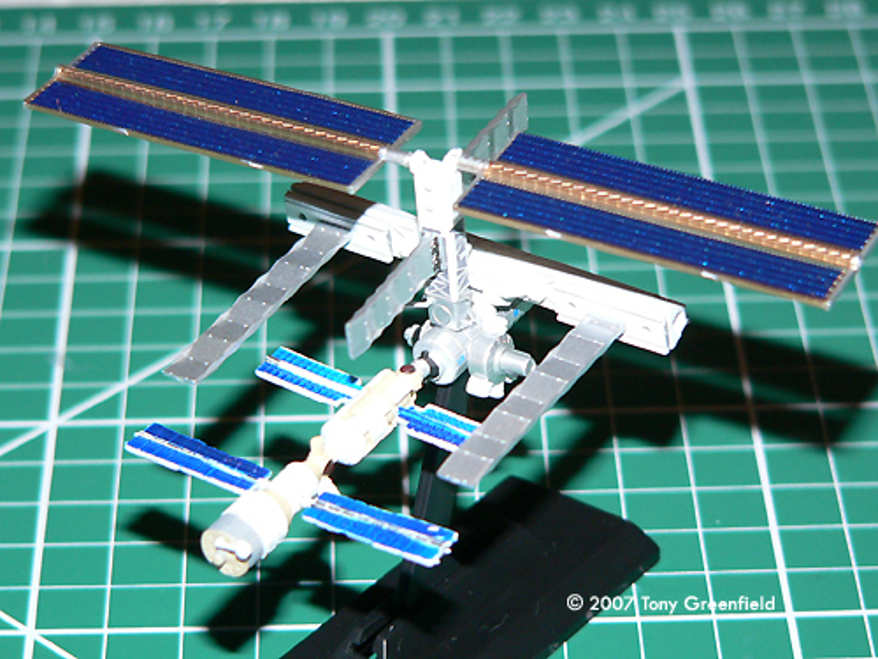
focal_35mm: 133
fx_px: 3373
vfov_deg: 11.1
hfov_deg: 14.8
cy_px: 330
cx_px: 439
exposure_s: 1/60
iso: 200
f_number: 2.8
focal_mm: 22.2
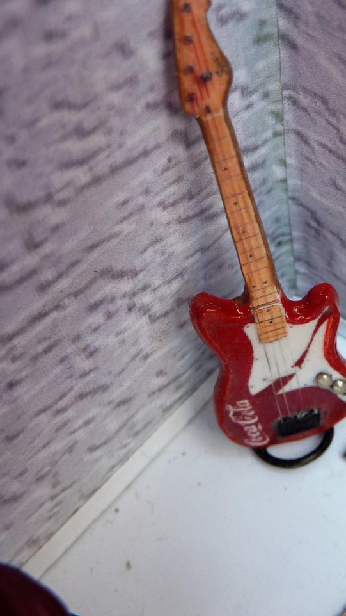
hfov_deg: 25.6
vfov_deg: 44.1
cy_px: 217
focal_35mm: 46
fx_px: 750
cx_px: 272
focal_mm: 4.7
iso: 125
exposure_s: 1/30
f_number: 3.4
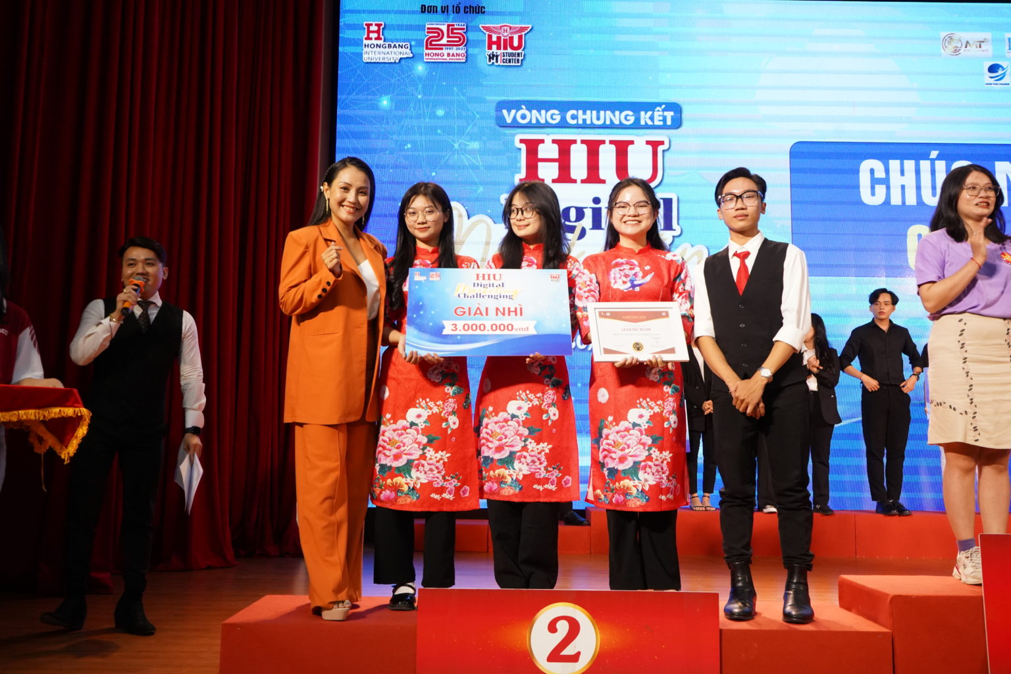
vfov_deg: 40.0
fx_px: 927
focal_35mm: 33
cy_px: 337
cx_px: 506
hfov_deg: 57.2
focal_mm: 33
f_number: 6.3
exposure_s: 1/200
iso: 5000
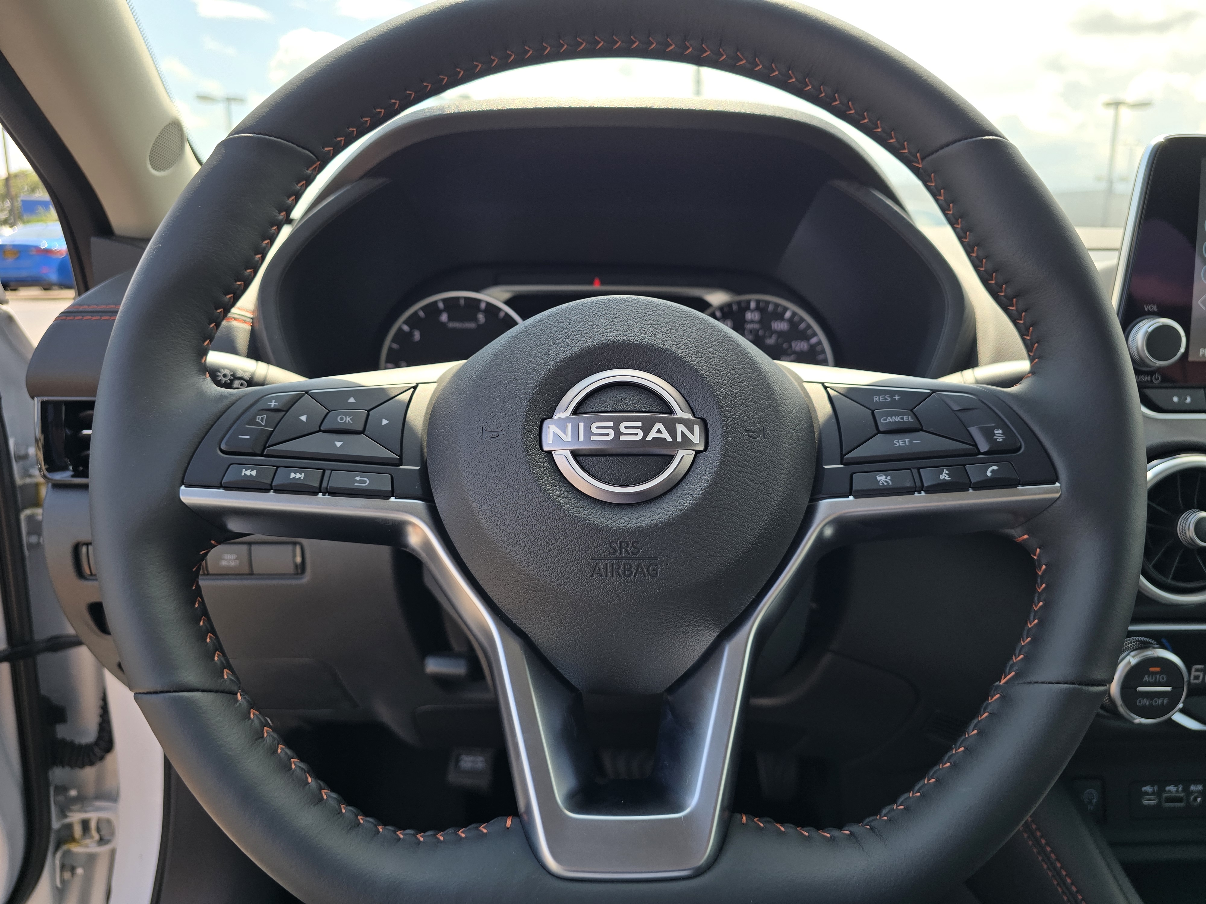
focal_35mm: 23
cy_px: 452
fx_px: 801
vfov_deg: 58.9
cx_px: 603
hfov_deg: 73.9
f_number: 1.7
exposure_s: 1/245
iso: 12
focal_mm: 6.3
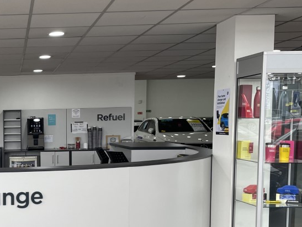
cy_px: 163
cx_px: -2
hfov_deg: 31.2
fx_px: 498
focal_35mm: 57
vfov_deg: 25.5
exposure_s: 1/125
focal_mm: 4.2
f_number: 1.6
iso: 32
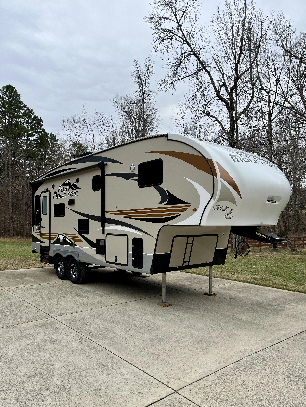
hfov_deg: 53.1
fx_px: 306
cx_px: 153
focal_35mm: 26
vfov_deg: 67.3
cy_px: 204
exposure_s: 1/2137
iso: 50
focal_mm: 5.1
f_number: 1.6
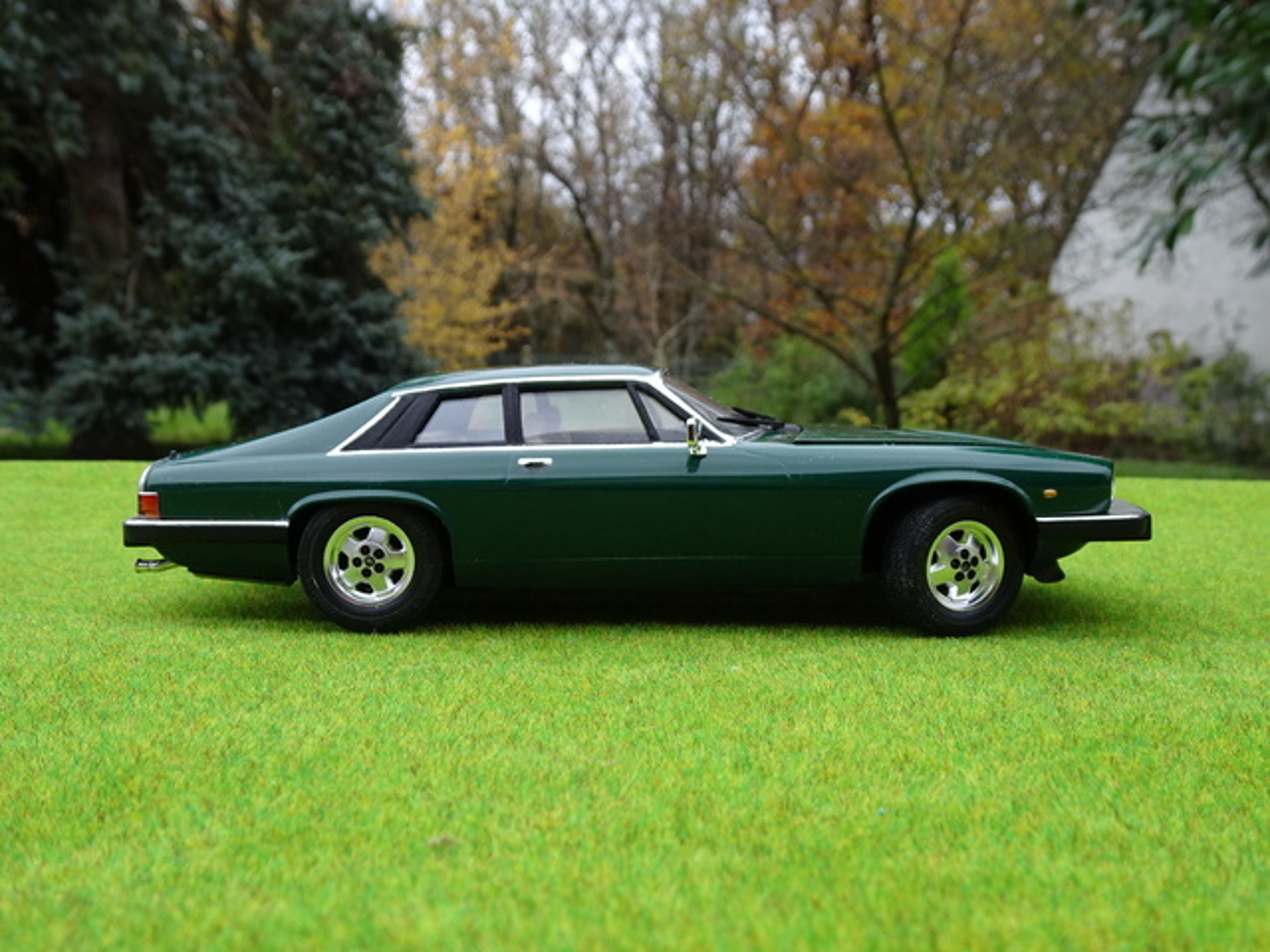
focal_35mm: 30
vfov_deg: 46.8
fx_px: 1101
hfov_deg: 60.0
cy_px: 476
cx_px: 635
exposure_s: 1/50
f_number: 3.5
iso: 80
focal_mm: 5.09
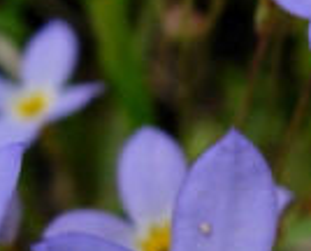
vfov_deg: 11.0
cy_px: 310
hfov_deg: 13.9
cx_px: 183
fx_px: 1274
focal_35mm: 138
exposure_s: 1/1407
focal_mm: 7.8
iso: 64
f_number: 4.8
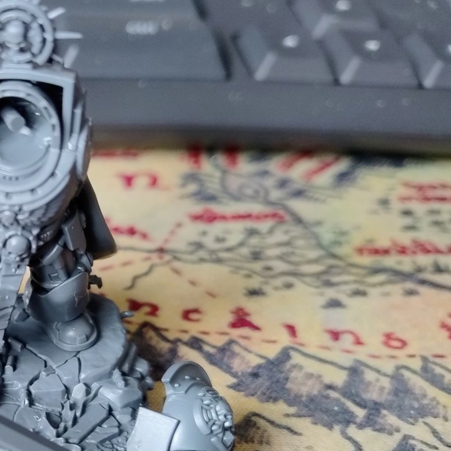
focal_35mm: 50
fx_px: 737
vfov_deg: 33.3
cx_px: -60
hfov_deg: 30.1
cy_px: 339
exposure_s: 1/50
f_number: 1.8
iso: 391
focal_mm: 5.56
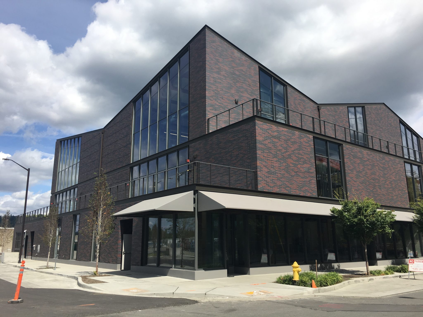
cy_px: 158
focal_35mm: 29
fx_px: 354
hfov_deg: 61.7
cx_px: 212
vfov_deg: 48.2
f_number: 2.2
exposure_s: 1/1832
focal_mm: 4.15
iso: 25
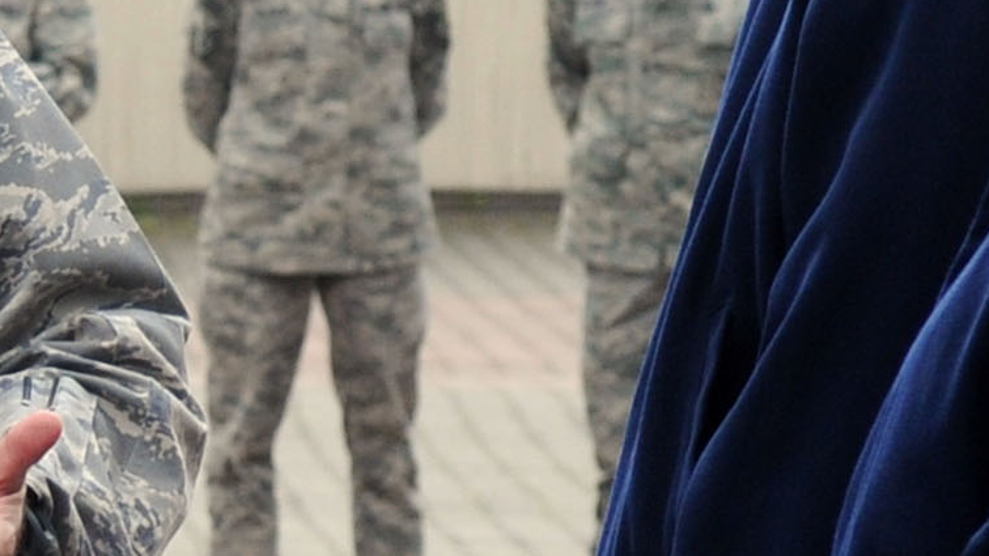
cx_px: -1677
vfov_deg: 3.4
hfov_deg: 5.8
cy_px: 831
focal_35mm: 356
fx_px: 9335
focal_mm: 40
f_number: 5
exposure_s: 1/400
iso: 200
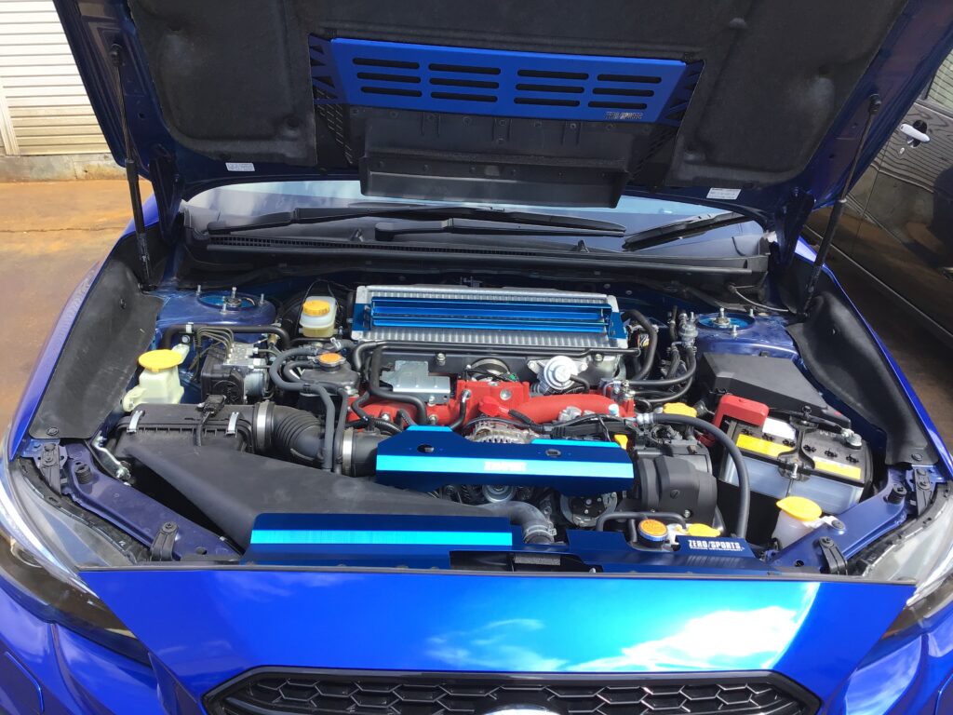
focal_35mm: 31
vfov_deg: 45.4
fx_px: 853
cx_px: 476
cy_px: 358
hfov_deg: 58.4
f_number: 2.4
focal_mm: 3.3
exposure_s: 1/200
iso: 25
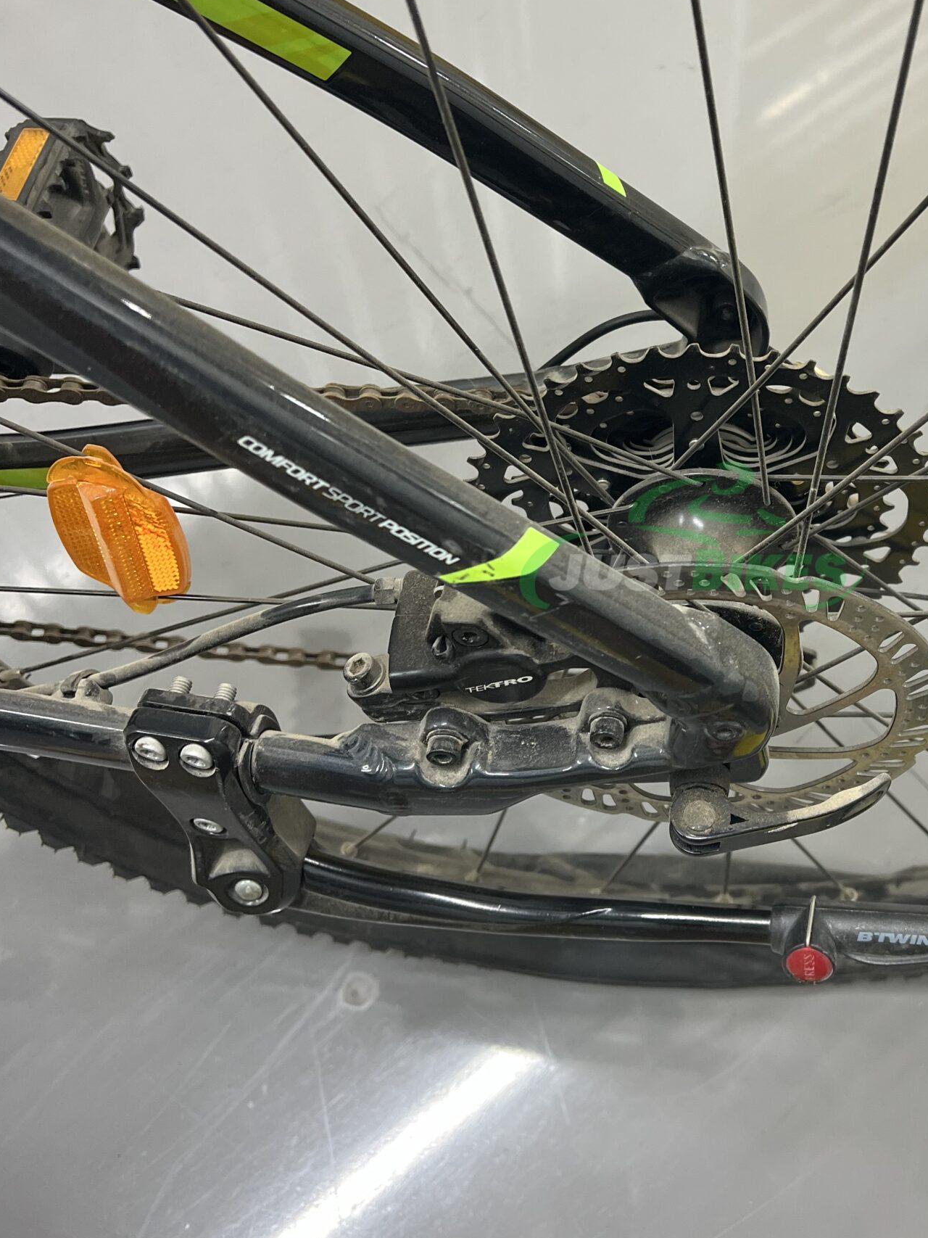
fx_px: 1394
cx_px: 693
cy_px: 535
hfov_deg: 36.0
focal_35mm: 39
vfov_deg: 47.7
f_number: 1.5
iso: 125
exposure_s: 1/100
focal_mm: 5.7
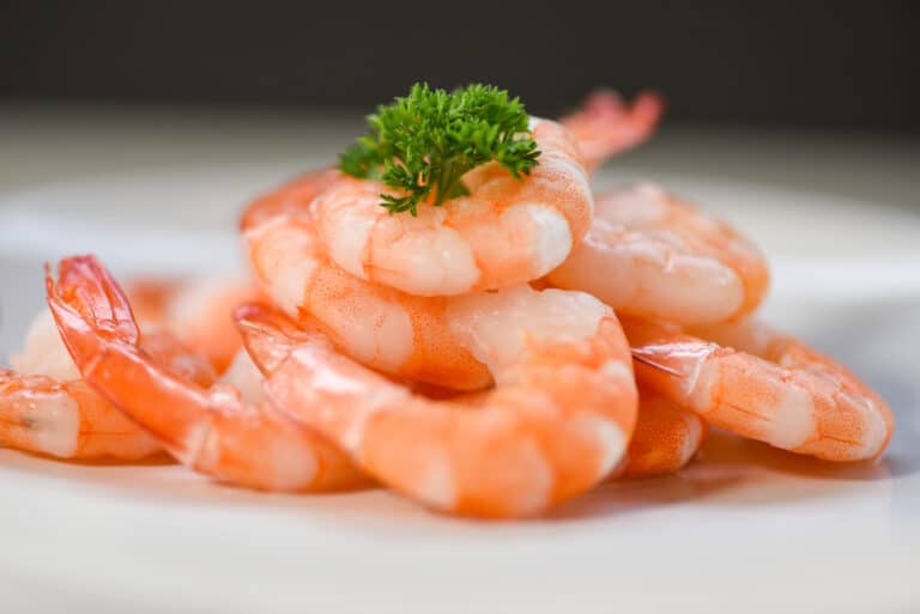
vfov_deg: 13.1
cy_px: 307
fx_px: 2685
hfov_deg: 19.4
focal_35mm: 105
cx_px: 460
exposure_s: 1/250
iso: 400
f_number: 4
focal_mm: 105
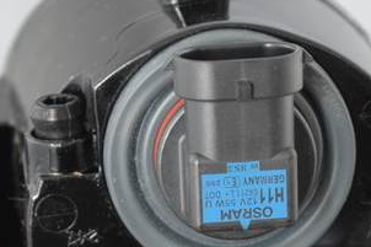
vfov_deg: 7.8
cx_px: 205
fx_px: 1803
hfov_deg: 11.7
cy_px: 225
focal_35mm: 175
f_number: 5.6
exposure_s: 1/60
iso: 3200
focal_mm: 55
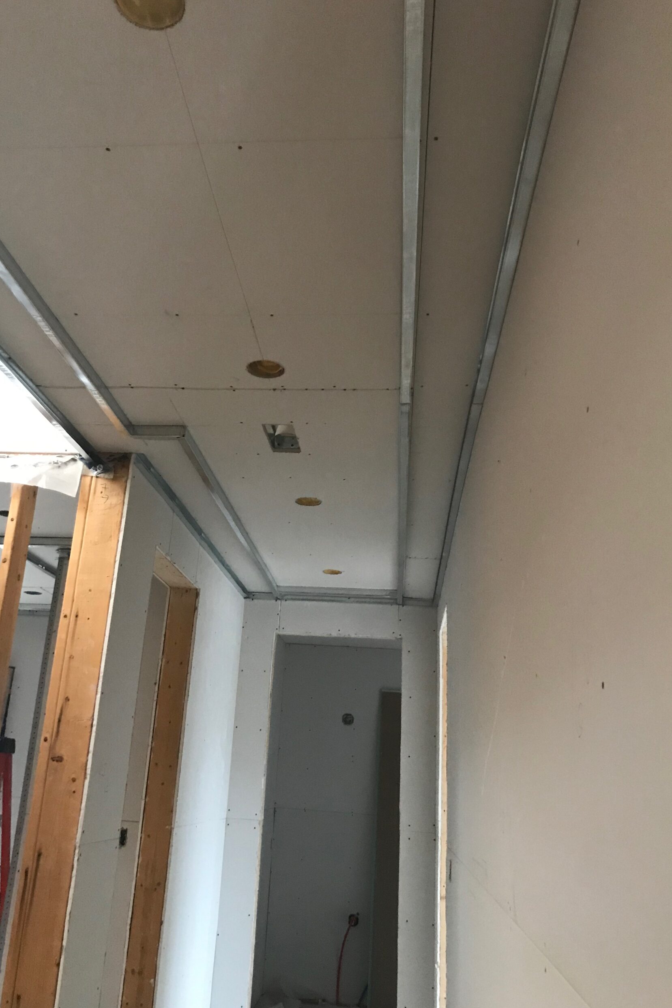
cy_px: 499
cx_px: 298
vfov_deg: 61.9
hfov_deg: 43.5
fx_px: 840
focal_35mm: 30
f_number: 1.8
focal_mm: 3.99
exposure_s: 1/15
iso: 100
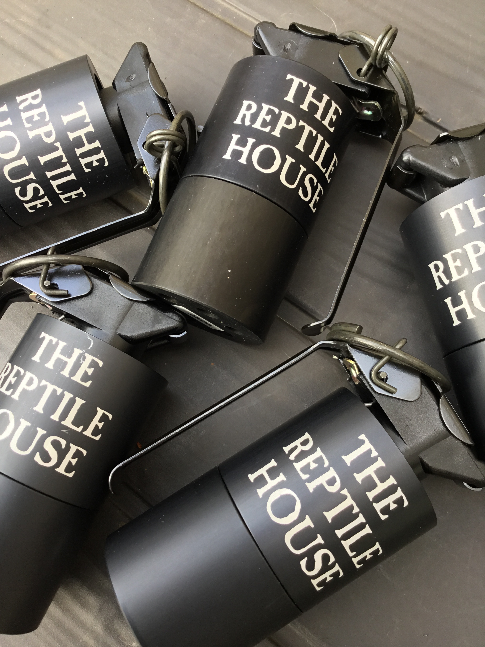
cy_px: 324
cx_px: 242
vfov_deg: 58.4
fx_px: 579
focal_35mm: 31
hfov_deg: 45.4
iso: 50
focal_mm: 3.3
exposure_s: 1/33
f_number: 2.4
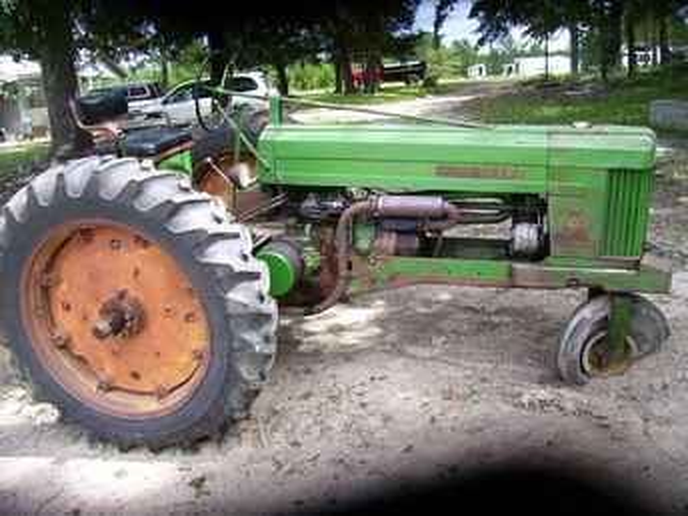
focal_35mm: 34
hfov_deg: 54.0
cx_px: 344
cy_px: 258
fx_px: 676
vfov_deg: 41.8
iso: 80
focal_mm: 5.6
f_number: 2.7
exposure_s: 1/250
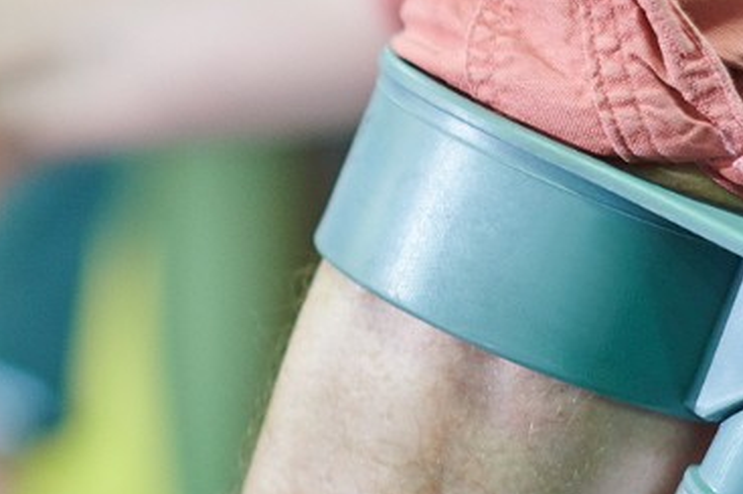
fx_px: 4495
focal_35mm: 218
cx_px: -83
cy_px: 393
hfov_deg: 9.4
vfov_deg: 6.3
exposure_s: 1/125
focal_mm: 50
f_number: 2.2
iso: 800
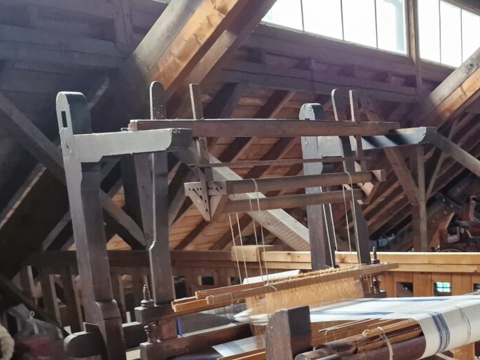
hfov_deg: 34.7
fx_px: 721
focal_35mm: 52
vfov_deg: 27.0
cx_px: 433
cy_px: 331
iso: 640
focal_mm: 6.4
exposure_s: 1/120
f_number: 1.8
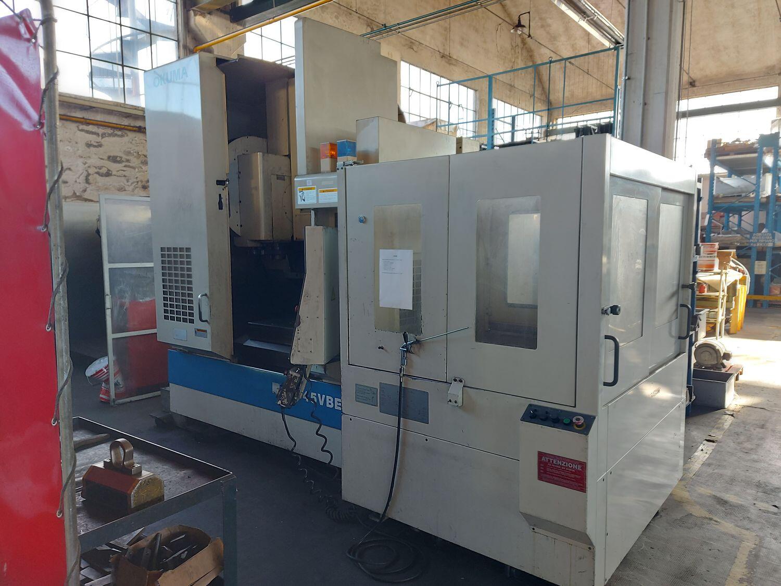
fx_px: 541
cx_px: 390
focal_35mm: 24
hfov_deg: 71.6
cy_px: 293
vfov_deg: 56.8
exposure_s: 1/60
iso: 100
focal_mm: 5.23
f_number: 1.8
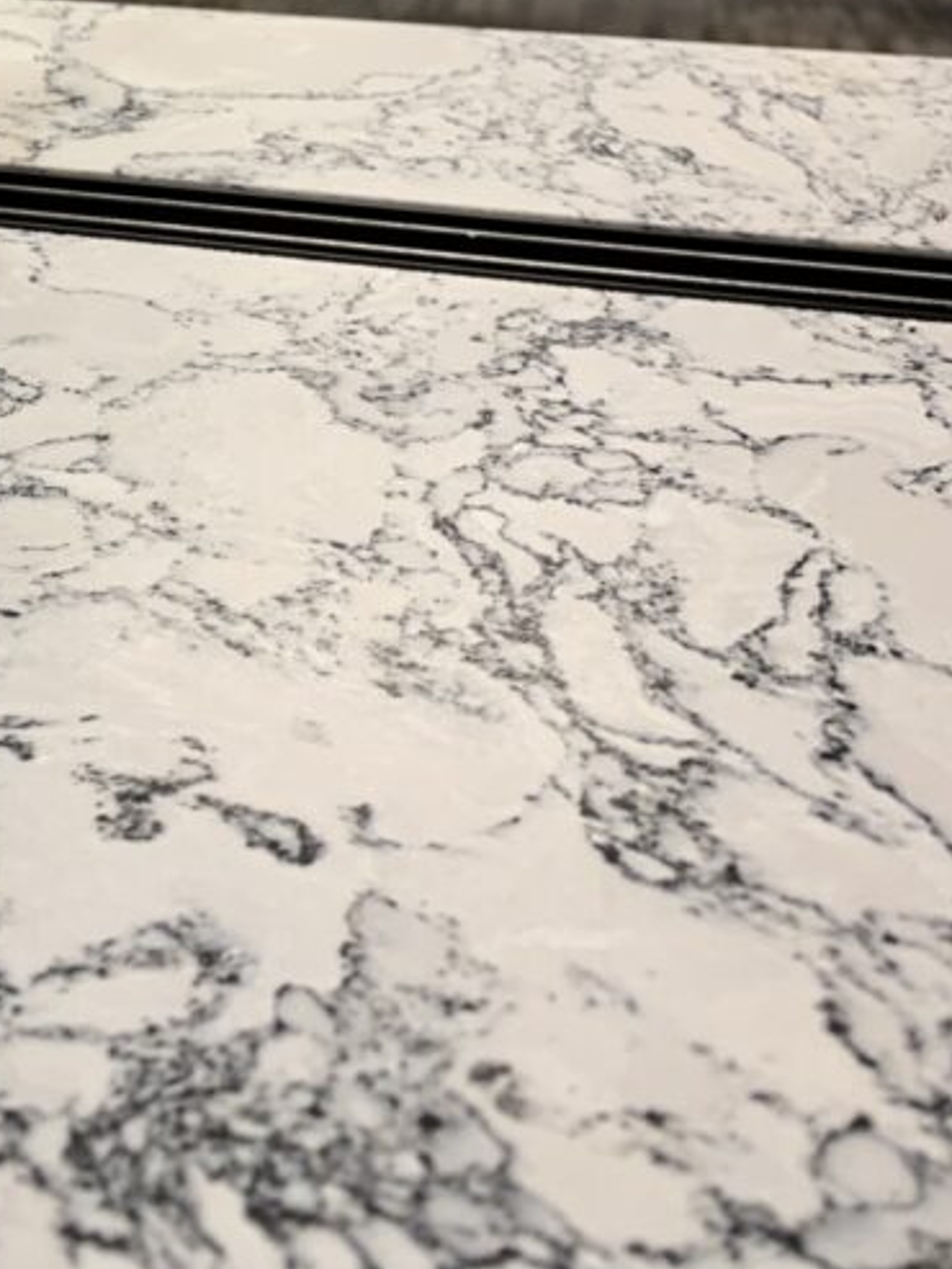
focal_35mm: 54
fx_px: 1979
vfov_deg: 32.3
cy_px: -39
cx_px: -33
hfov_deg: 25.5
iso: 64
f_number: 1.8
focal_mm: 4.25
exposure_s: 1/60
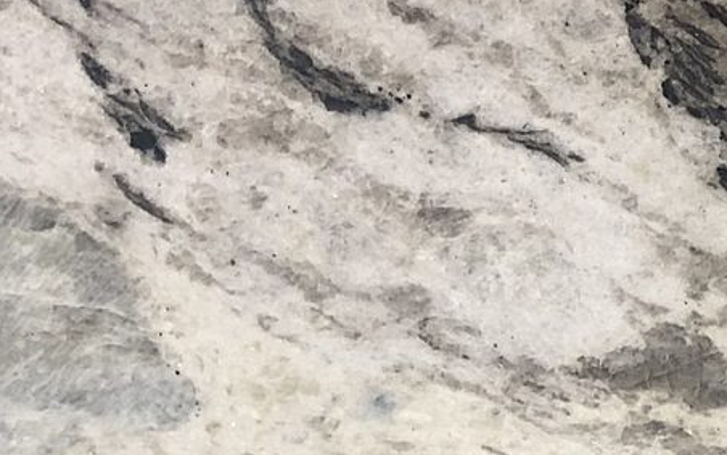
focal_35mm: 105
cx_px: 1206
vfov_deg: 12.5
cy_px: 289
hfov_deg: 17.1
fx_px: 2081
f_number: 1.8
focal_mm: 4
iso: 32
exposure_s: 1/24
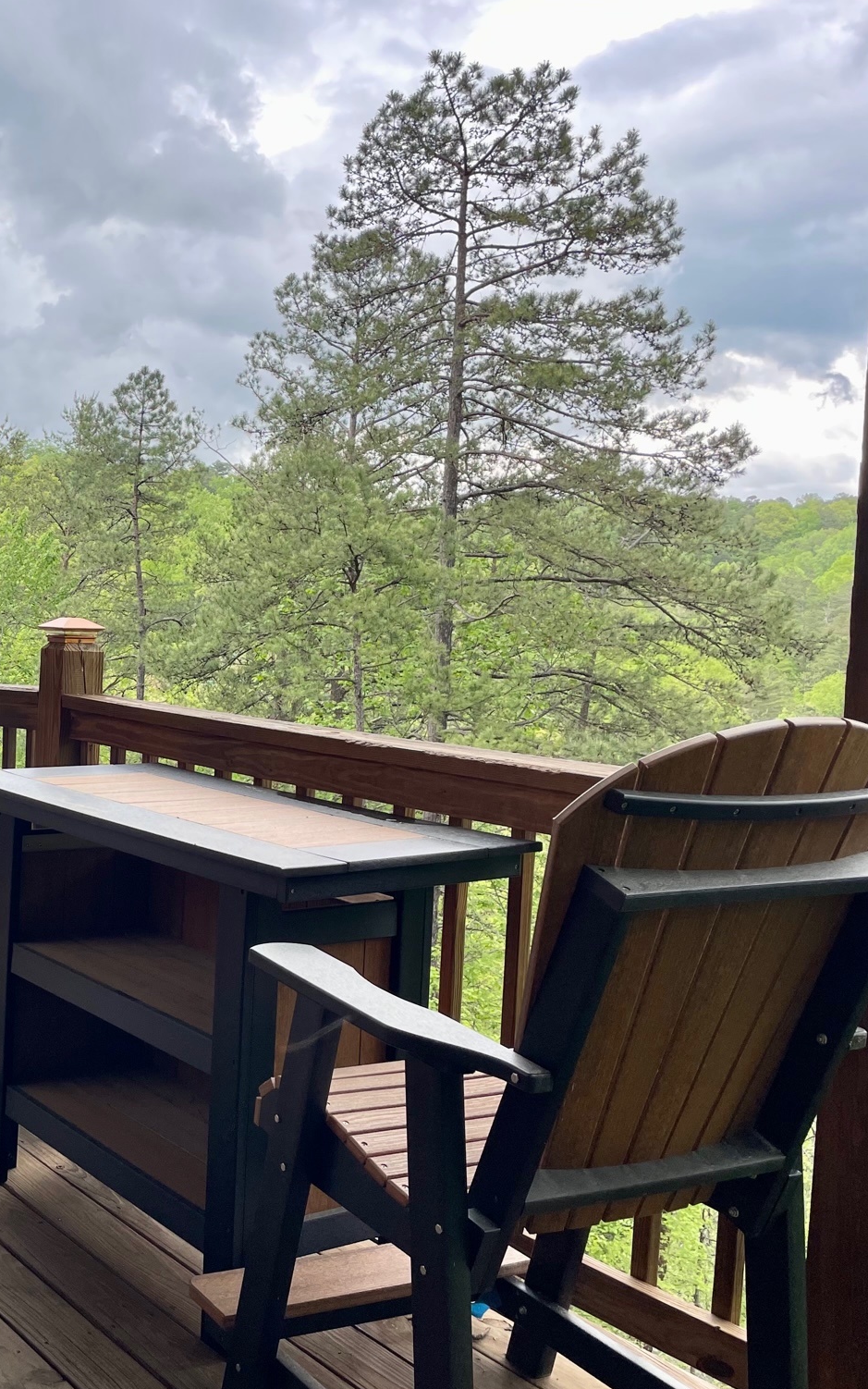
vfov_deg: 52.7
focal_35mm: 37
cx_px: 27
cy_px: 696
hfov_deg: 32.1
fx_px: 1400
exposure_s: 1/425
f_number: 1.6
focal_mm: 4.2
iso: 32
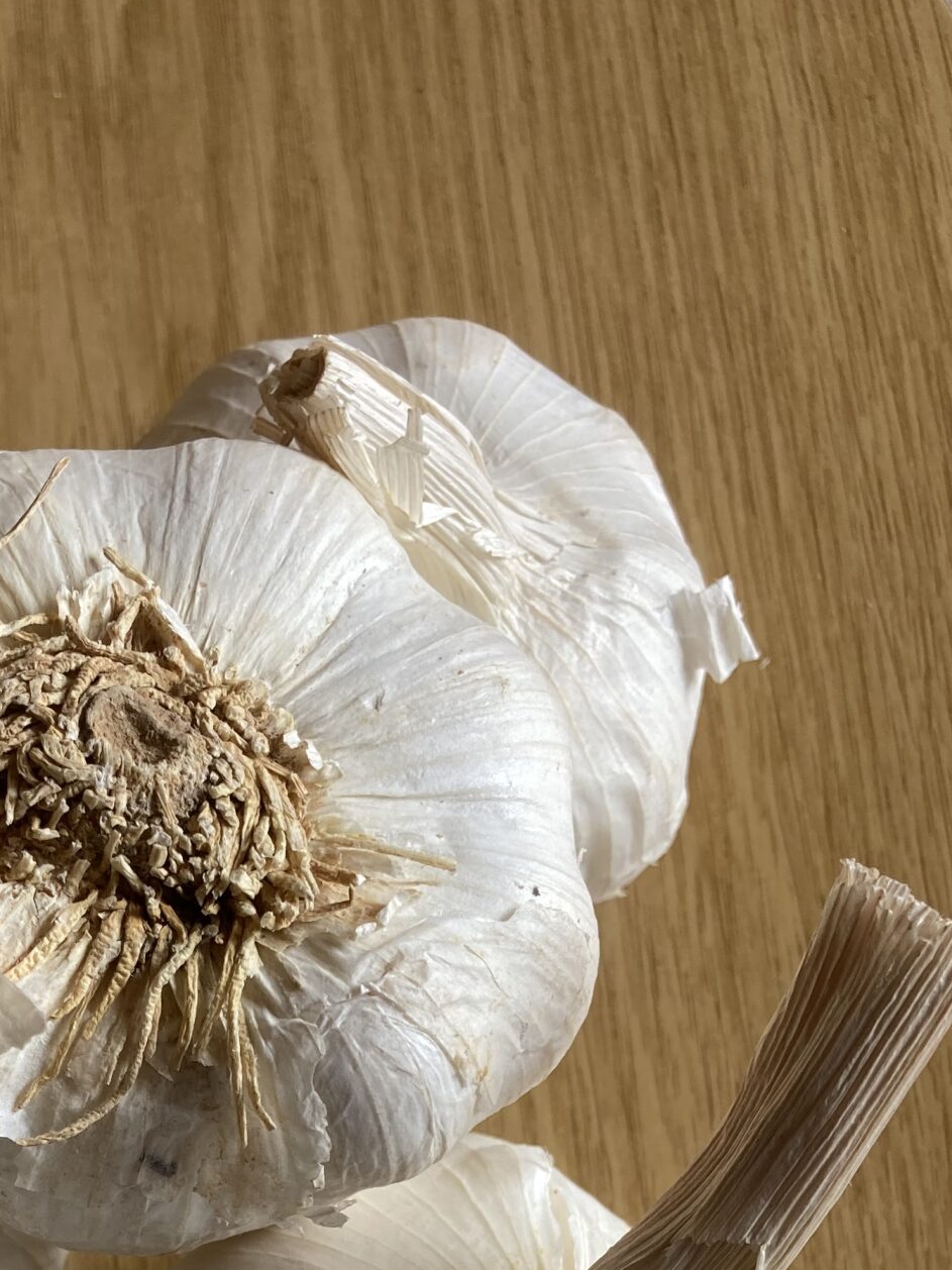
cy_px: 1283
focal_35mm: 57
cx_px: 48
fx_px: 2091
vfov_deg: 31.2
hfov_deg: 24.7
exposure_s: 1/121
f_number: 1.8
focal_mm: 3.99
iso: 40
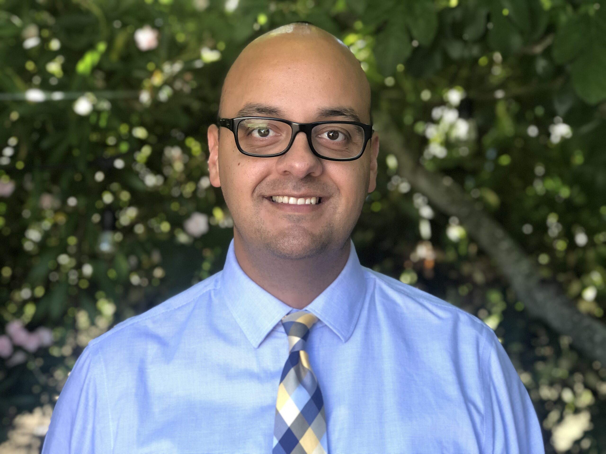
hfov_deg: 33.8
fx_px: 998
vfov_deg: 25.7
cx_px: 303
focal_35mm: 57
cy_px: 227
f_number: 2.8
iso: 64
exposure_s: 1/30
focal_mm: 6.6
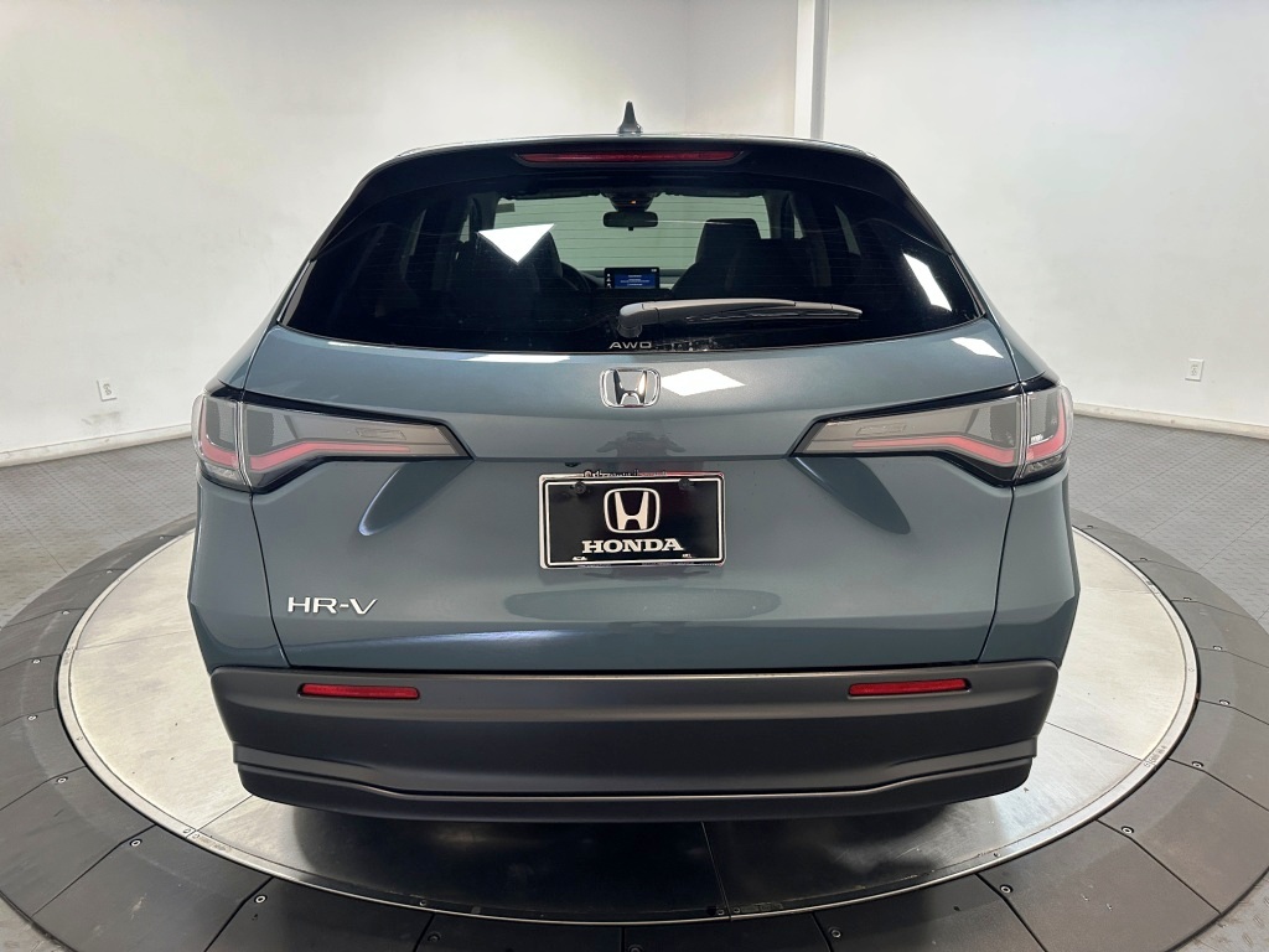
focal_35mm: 24
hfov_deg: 71.6
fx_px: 880
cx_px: 634
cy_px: 476
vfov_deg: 56.8
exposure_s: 1/60
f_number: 1.78
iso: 320
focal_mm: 6.86
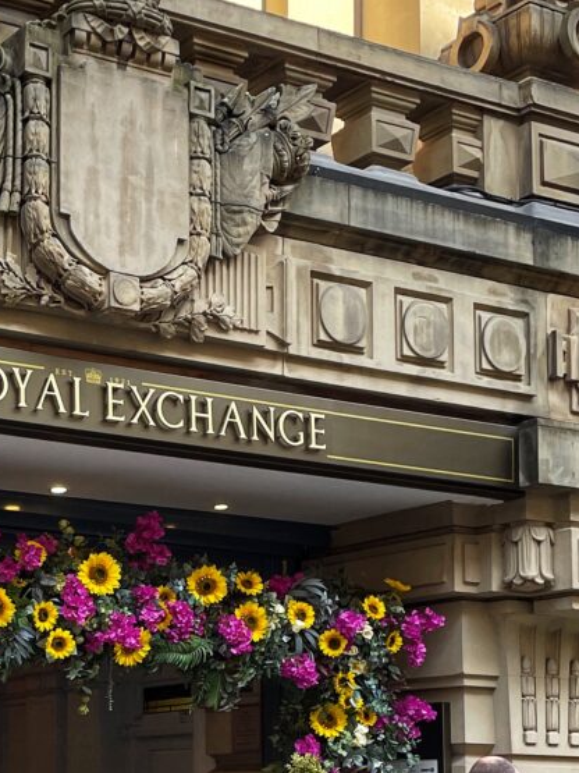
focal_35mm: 75
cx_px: -8
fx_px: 1673
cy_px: 667
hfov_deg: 19.1
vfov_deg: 25.3
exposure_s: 1/342
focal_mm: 4.2
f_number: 1.6
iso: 32
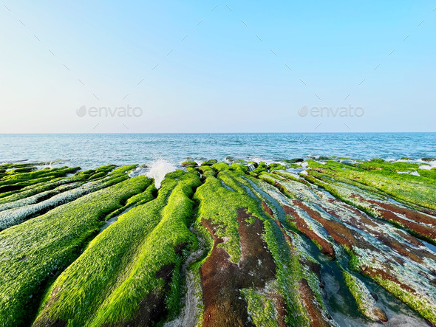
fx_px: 164
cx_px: 218
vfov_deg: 90.0
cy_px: 164
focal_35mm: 13
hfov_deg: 106.2
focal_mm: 1.57
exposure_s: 1/598
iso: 32
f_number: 1.8
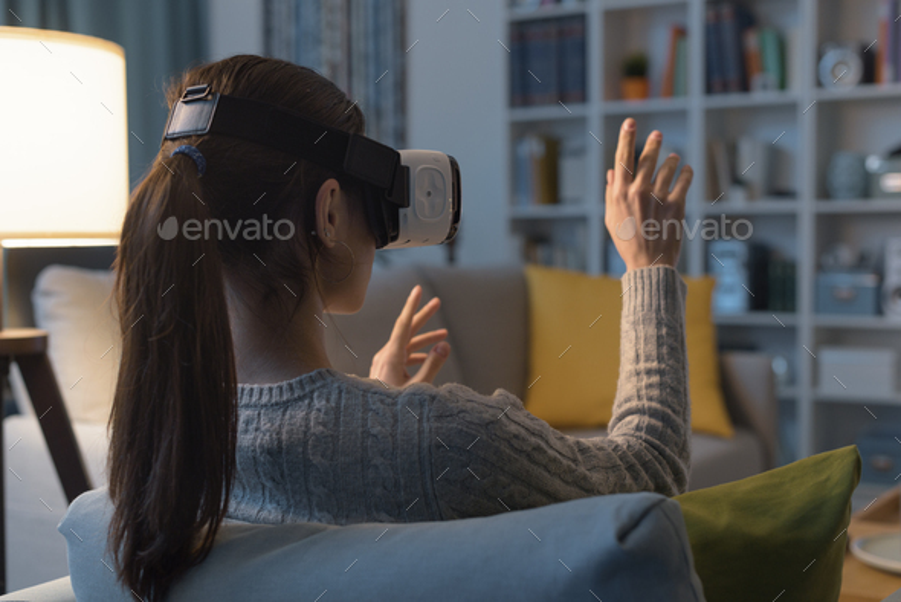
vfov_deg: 27.0
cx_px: 450
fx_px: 1252
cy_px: 301
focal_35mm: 50
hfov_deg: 39.6
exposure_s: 1/50
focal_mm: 50
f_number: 3.5
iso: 200
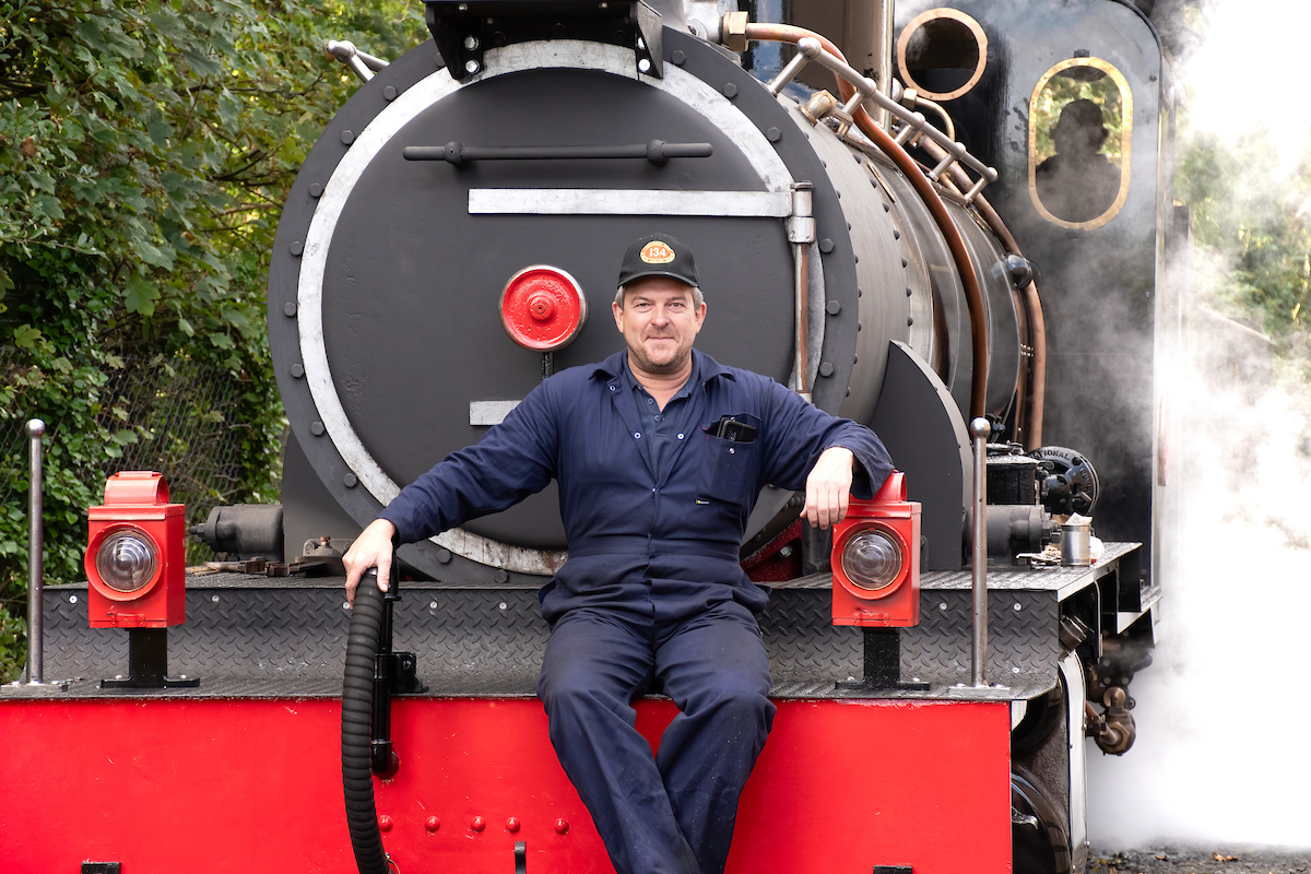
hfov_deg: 17.1
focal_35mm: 120
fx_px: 4370
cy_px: 437
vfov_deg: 11.4
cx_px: 656
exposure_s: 1/400
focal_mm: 80
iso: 900
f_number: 5.3
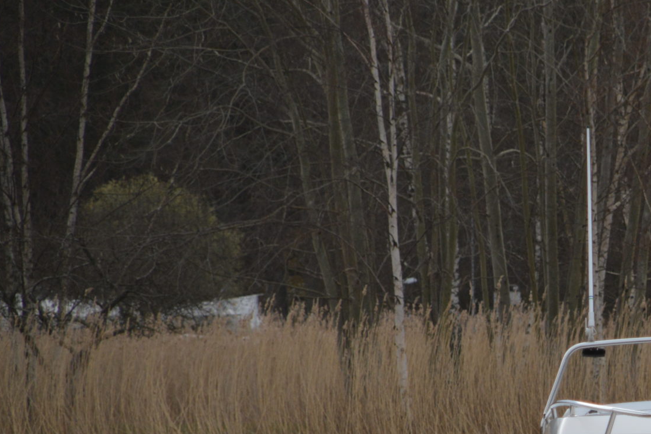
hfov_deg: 3.2
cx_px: 744
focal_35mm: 640
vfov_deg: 2.1
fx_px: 11575
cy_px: 448
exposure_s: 1/1000
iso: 450
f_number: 6
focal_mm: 185
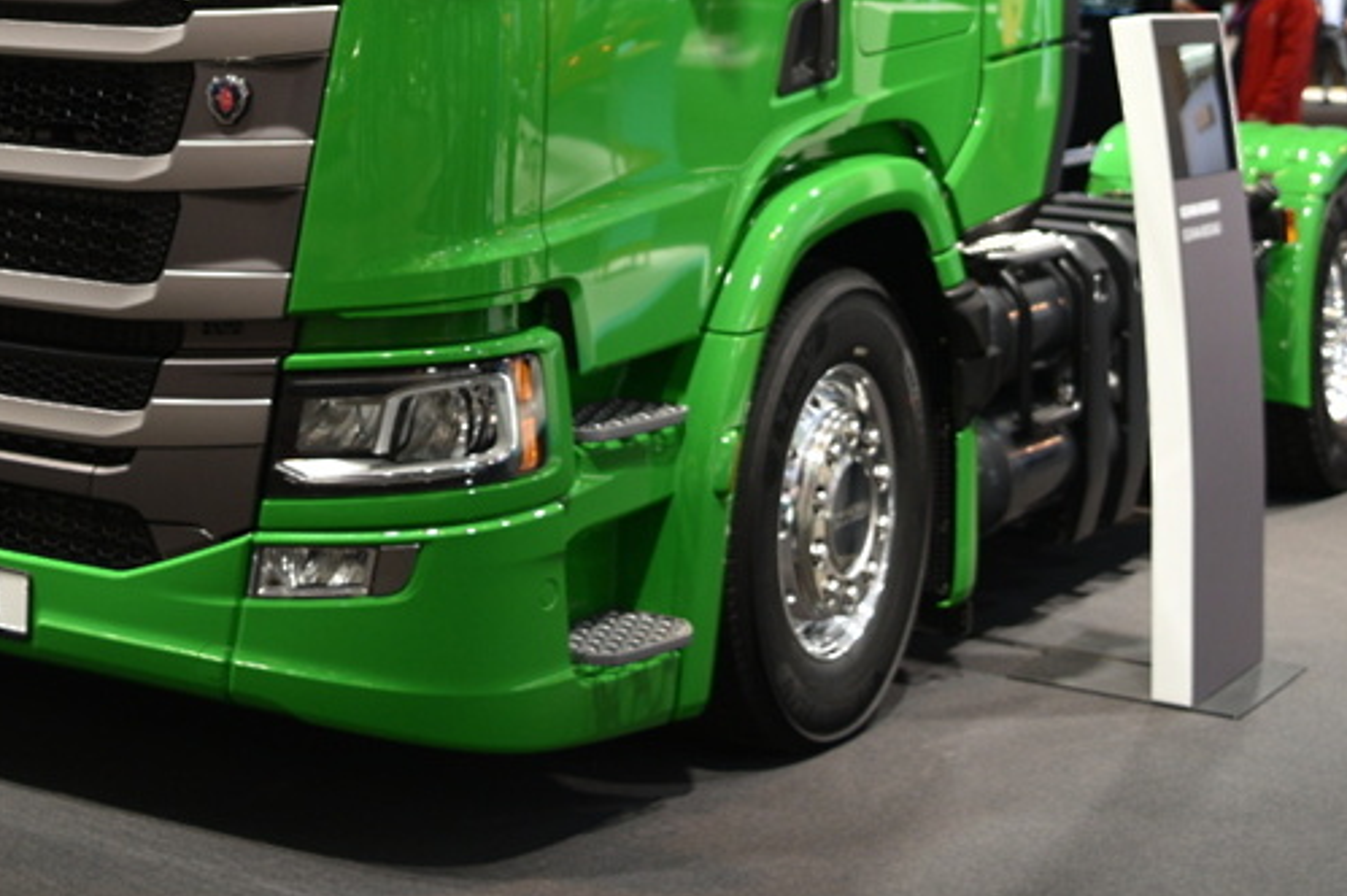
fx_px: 2879
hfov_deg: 25.6
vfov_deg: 16.9
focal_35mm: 77
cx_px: 165
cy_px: -181
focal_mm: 32
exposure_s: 1/60
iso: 400
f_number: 4
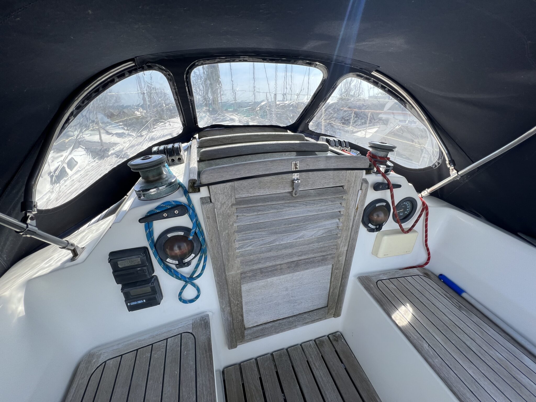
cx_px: 268
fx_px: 201
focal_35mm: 13
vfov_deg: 89.9
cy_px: 201
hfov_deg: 106.2
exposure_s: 1/523
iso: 32
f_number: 1.8
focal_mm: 1.57
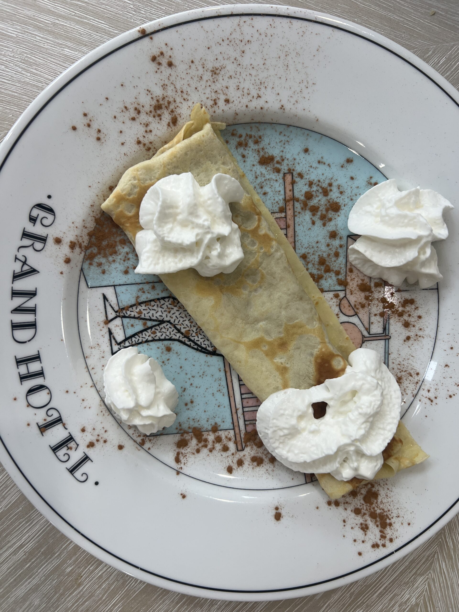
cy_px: 306
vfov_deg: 67.3
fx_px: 460
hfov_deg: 53.1
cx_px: 230
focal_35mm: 26
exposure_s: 1/120
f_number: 1.5
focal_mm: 5.7
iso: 80
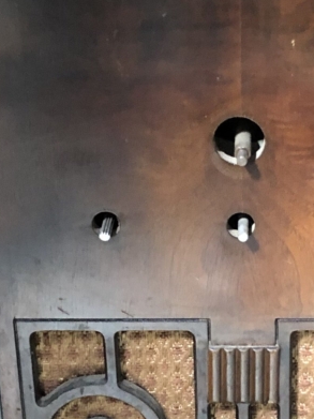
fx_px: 1331
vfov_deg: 17.8
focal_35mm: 110
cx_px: 243
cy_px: 283
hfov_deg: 13.4
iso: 100
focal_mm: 3.99
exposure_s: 1/4
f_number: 1.8
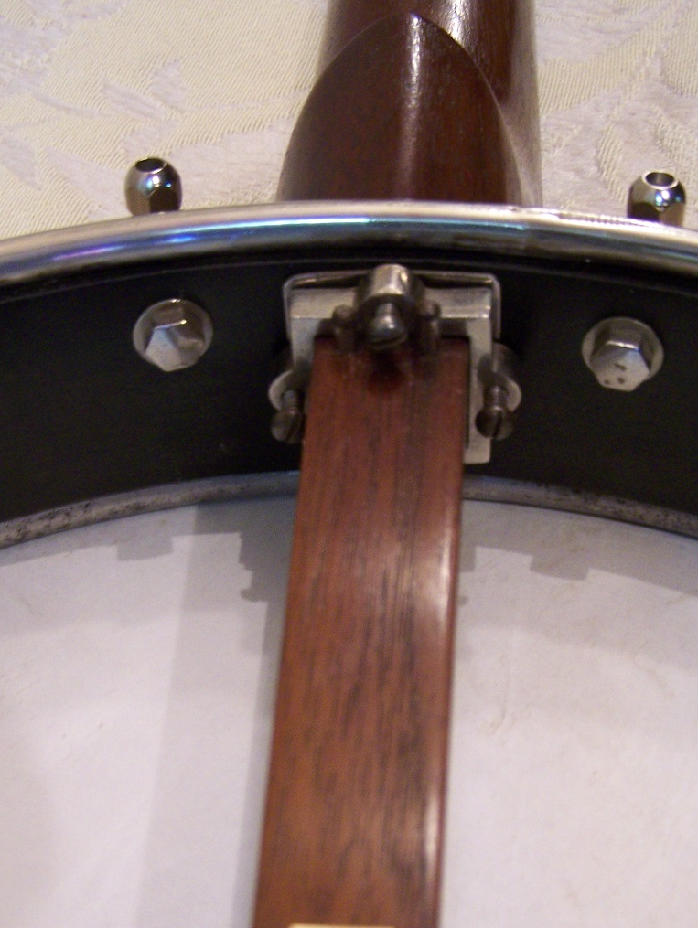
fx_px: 1423
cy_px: 611
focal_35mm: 53
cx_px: 350
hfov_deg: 27.6
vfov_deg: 35.8
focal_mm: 6.3
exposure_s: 1/20
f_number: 2.8
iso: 160
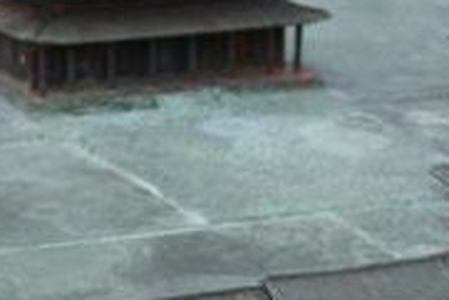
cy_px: 208
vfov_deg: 3.6
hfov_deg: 5.4
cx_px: 263
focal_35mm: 382
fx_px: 4768
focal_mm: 60
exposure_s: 1/250
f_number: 6.3
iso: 100
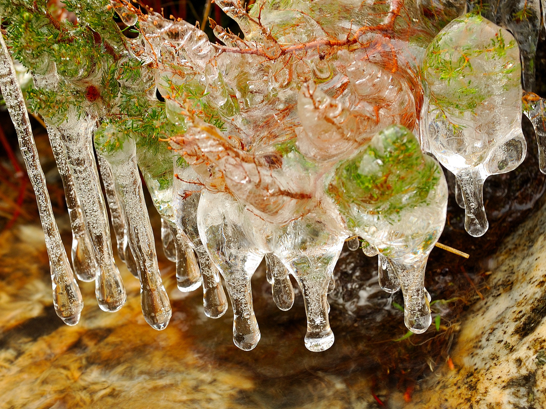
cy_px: 213
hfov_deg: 24.8
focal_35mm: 79
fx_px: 1239
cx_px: 242
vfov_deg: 18.8
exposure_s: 1/15
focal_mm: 45
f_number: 9.5
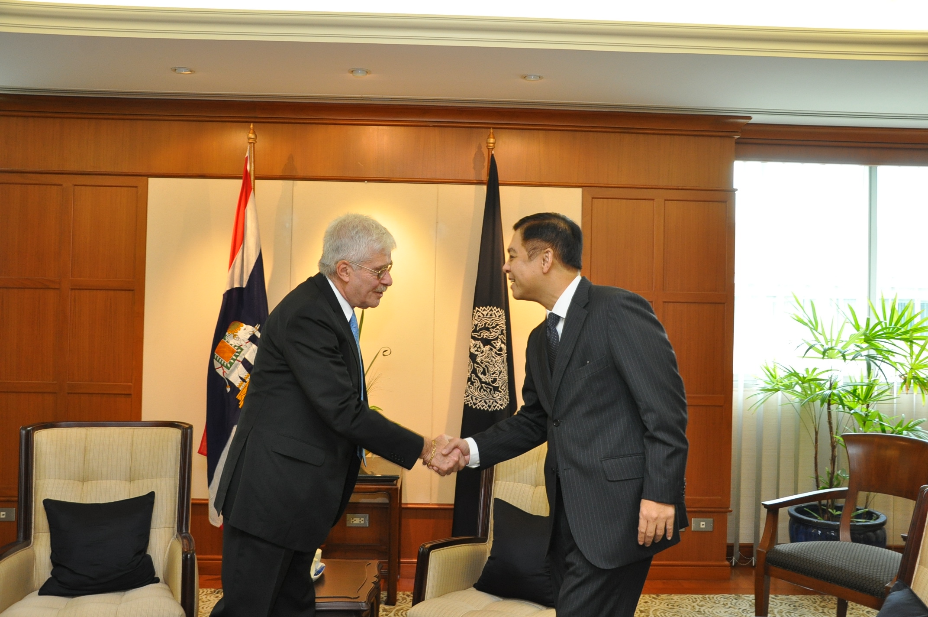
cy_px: 308
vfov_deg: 41.6
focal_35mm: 32
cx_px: 464
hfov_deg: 59.6
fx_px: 811
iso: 800
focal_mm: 21
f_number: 5.6
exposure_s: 1/50
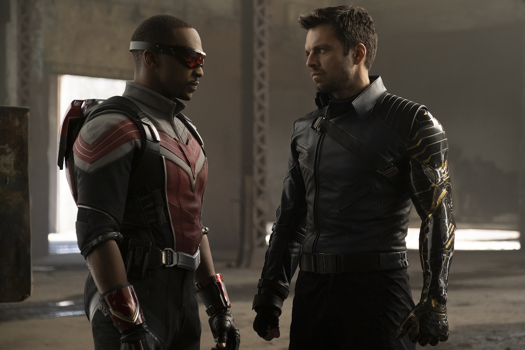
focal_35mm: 80
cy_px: 175
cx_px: 262
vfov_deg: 17.1
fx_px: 1167
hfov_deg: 25.4
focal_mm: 53.3
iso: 1250
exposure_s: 1/320
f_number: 2.8
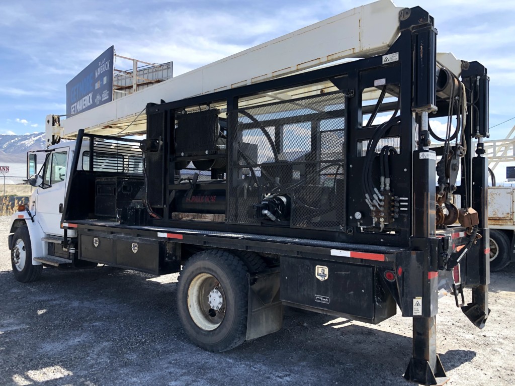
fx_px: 417
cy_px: 193
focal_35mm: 28
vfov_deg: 49.7
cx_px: 258
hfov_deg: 63.4
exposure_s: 1/1080
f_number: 1.8
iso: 20
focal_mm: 3.99
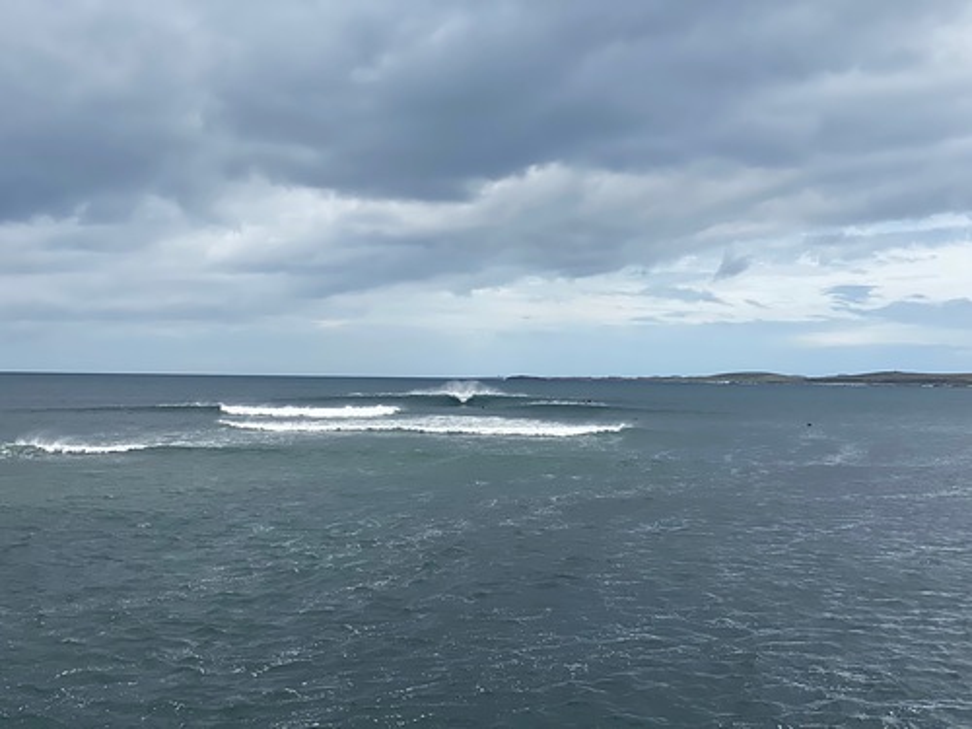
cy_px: 364
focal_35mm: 52
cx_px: 486
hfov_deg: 36.8
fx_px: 1460
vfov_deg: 28.0
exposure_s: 1/1653
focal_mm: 6
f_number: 2
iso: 20
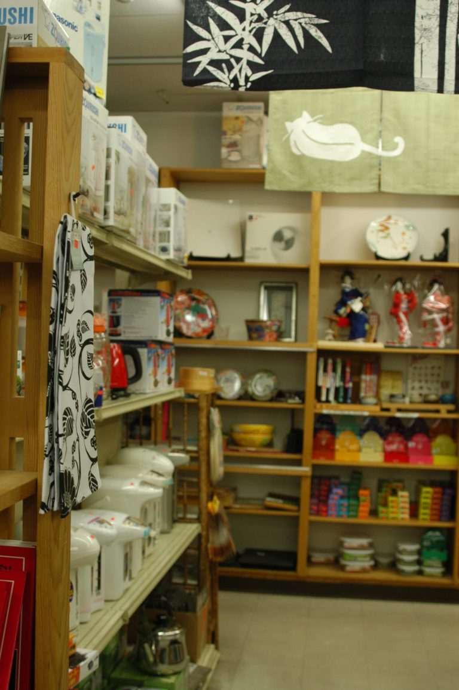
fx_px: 805
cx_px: 230
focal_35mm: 42
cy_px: 345
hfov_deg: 31.8
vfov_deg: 46.4
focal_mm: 28
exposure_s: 1/30
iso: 400
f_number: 4.5
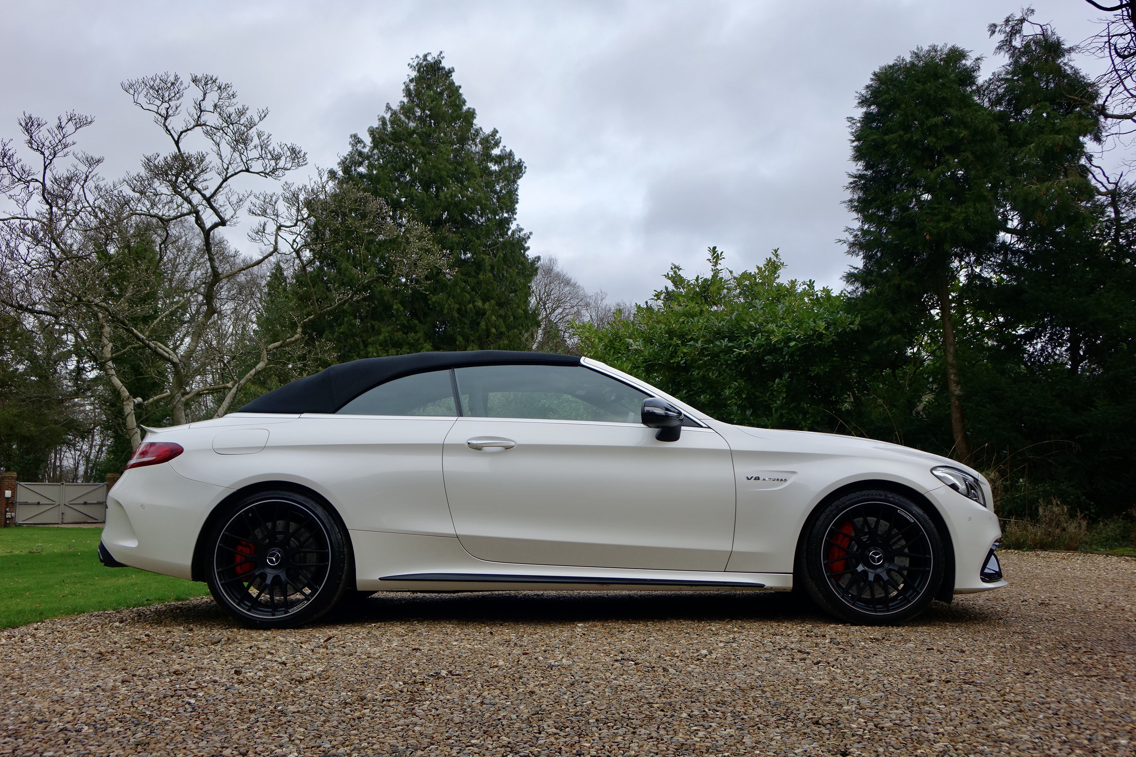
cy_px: 378
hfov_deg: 58.7
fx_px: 1010
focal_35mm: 32
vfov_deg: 41.1
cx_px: 568
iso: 125
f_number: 4
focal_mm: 11.8
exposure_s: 1/250
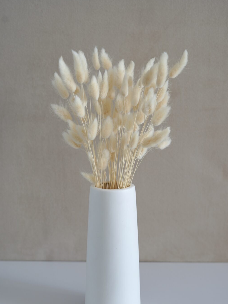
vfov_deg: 34.9
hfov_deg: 26.6
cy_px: 164
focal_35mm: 55
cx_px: 115
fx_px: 483
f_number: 3.5
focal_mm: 50
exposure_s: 1/25
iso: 100
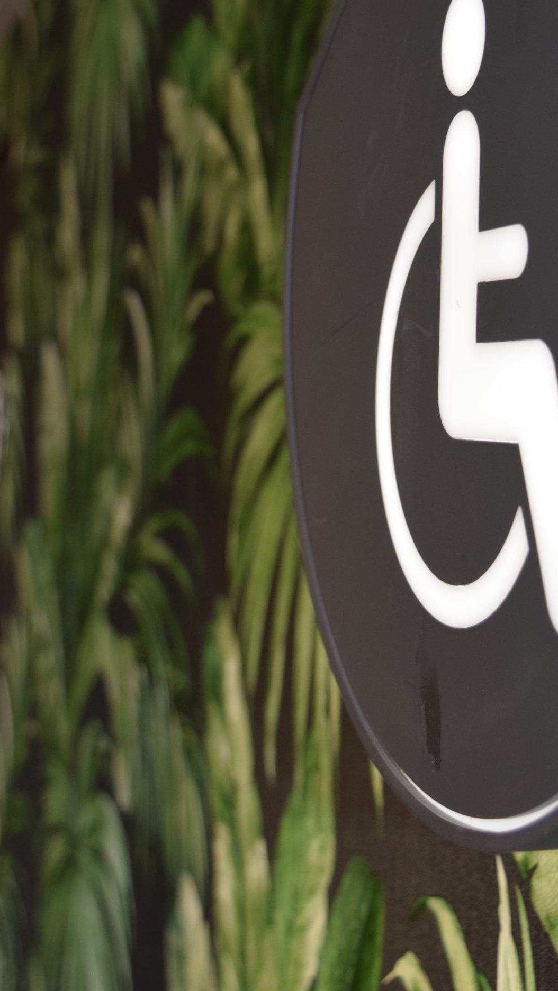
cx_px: 380
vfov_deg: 28.8
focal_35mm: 73
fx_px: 1920
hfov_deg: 16.5
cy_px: 328
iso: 640
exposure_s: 1/125
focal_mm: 34
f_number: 5.6
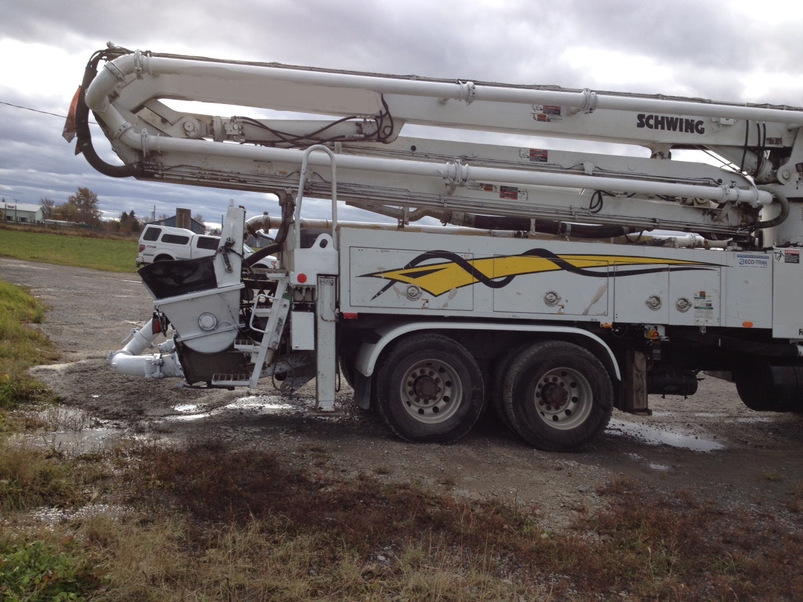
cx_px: 402
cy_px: 301
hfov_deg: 52.6
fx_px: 812
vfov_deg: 40.7
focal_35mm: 35
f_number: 2.4
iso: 50
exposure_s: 1/935
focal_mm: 4.28
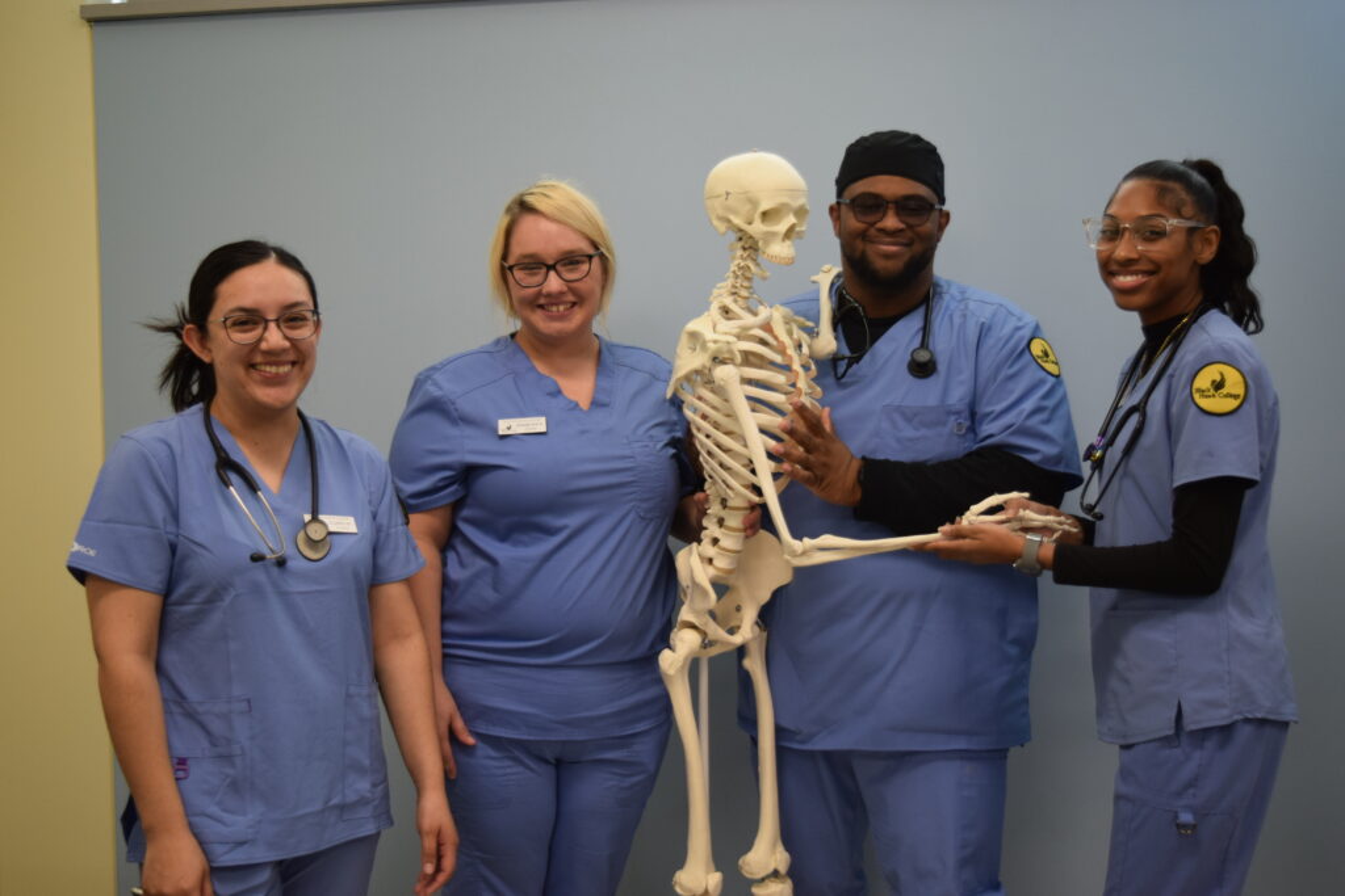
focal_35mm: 44
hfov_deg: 45.0
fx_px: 1625
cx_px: 672
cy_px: 448
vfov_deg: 30.9
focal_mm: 29
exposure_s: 1/60
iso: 640
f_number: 4.2
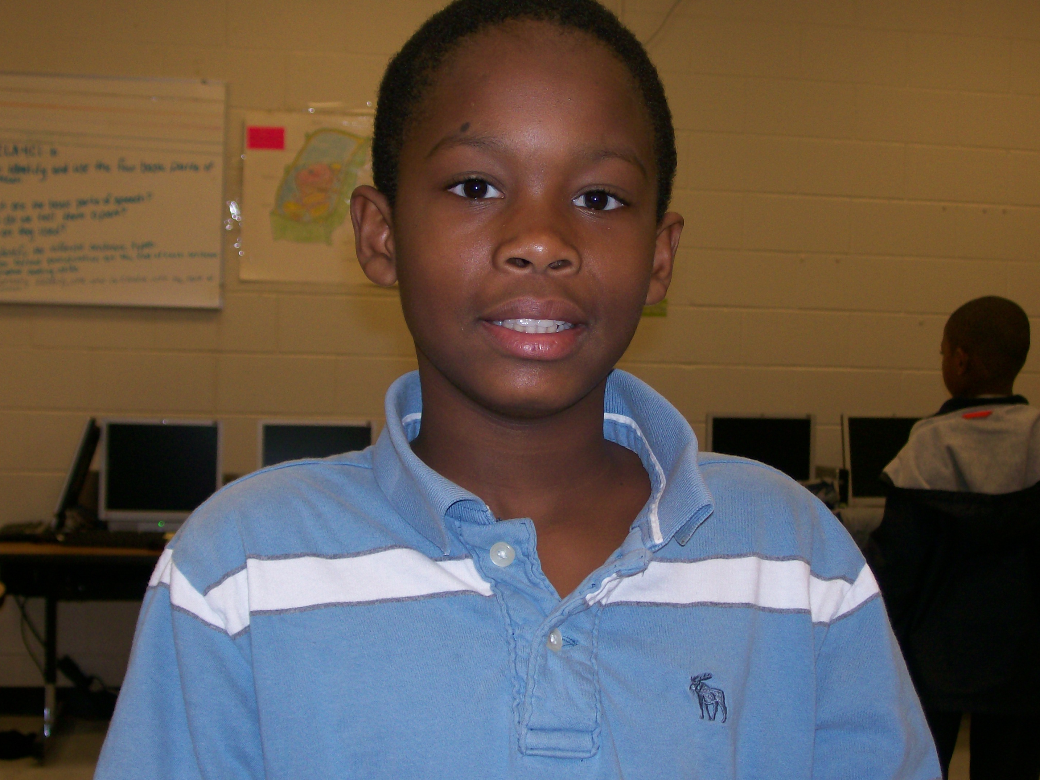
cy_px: 407
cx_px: 519
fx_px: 1803
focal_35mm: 60
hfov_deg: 32.2
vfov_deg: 24.4
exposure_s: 1/83.6
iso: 80
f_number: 3.4
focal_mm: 9.4
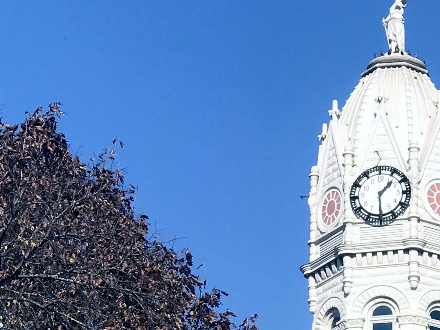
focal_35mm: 180
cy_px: 377
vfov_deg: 8.2
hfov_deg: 10.9
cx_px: 400
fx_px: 2288
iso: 20
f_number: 2.8
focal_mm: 6.6
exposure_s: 1/800
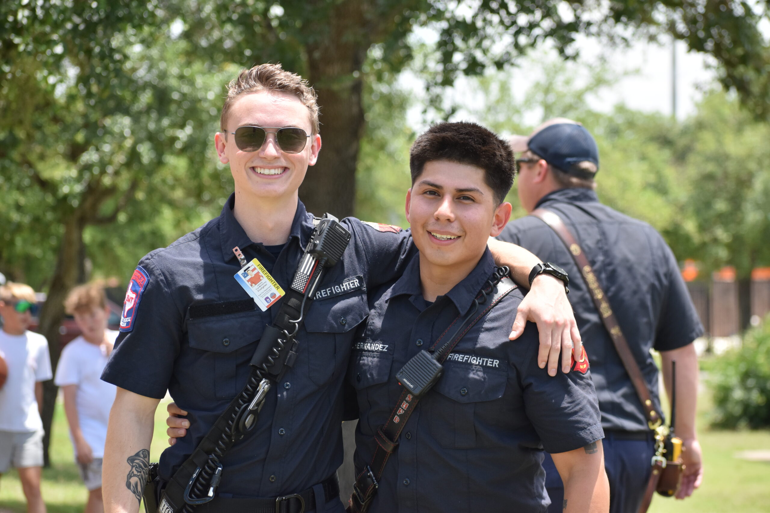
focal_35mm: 147
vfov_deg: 9.3
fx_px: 3144
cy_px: 256
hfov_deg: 14.0
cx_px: 385
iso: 400
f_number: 5
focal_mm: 98
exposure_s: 1/1250
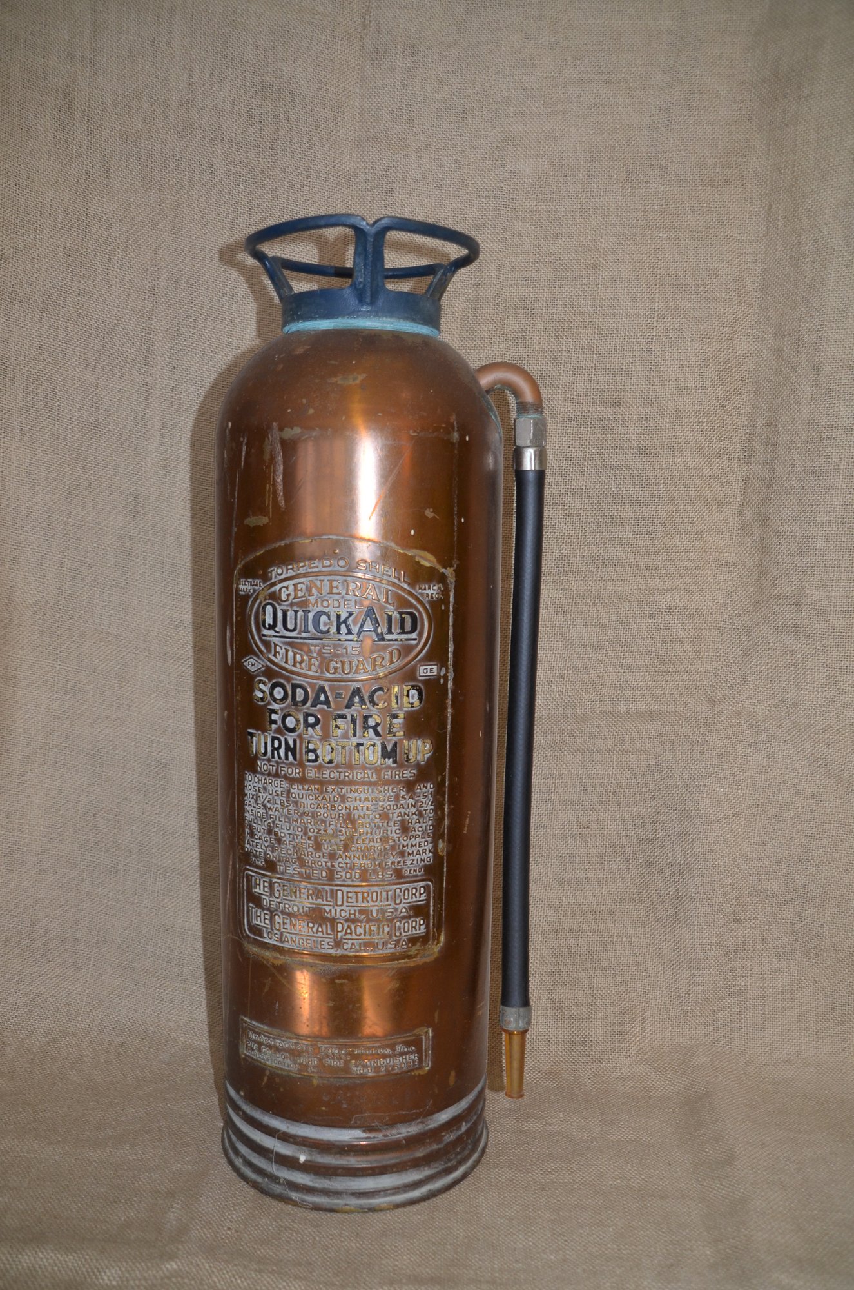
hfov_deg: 41.5
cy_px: 645
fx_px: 1126
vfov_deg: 59.6
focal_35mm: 32
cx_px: 427
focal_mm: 21
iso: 400
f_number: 4
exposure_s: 1/60
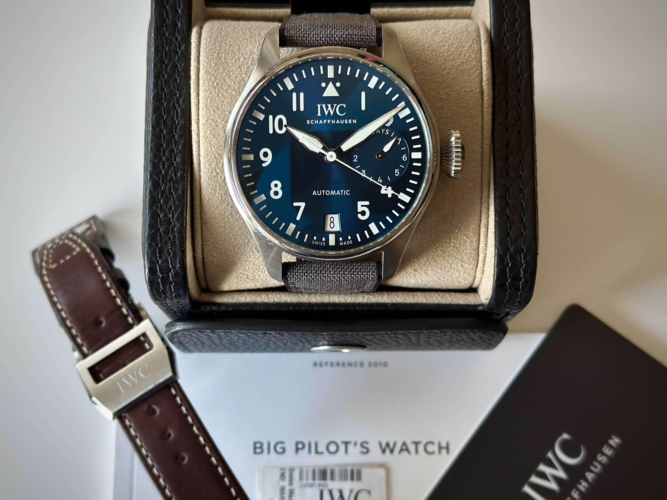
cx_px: 334
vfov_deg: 30.3
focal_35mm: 48
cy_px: 250
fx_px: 925
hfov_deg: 39.7
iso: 320
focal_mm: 6.86
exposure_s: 1/60
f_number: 1.78
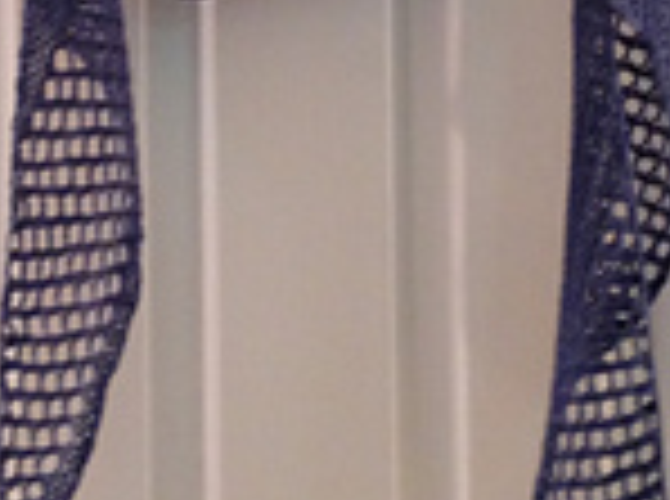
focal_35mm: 111
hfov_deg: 17.8
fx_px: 2143
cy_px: 11
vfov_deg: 13.1
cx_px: 319
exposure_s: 1/20
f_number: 2.4
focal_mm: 4.12
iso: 200
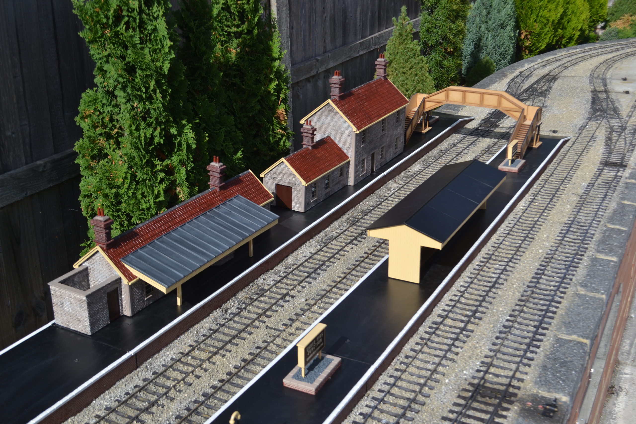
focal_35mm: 39
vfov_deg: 34.2
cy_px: 212
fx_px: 689
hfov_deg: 49.6
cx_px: 318
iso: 100
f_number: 6.3
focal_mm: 26
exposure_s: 1/160
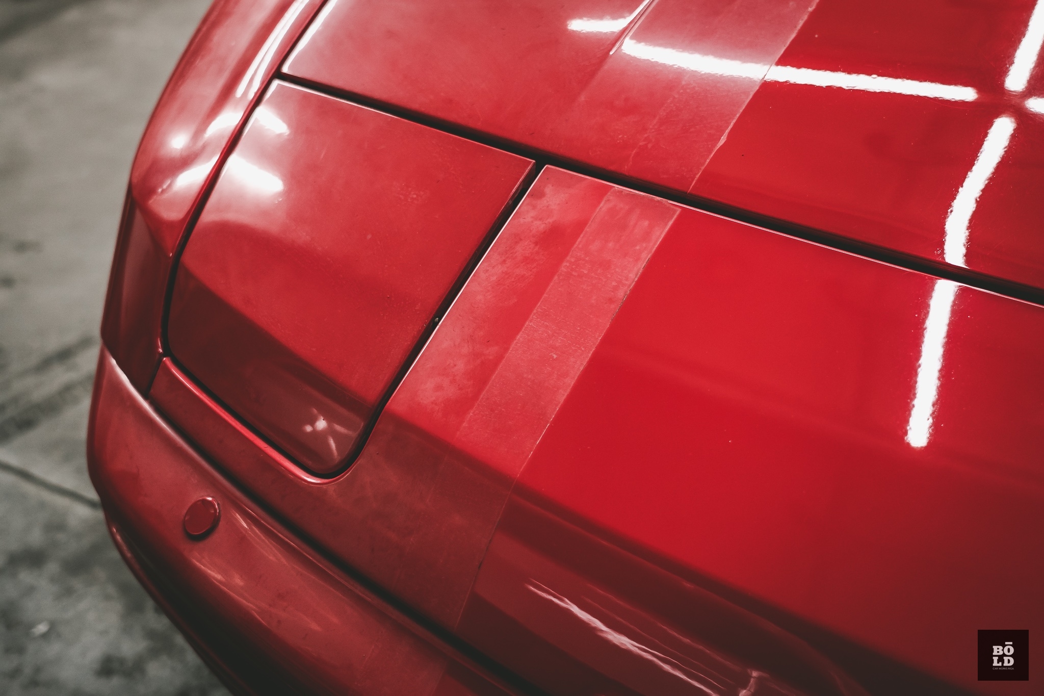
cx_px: 522
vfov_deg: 30.5
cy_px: 348
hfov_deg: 44.5
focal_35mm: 44
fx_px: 1276
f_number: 4
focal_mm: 44
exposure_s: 1/160
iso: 1600
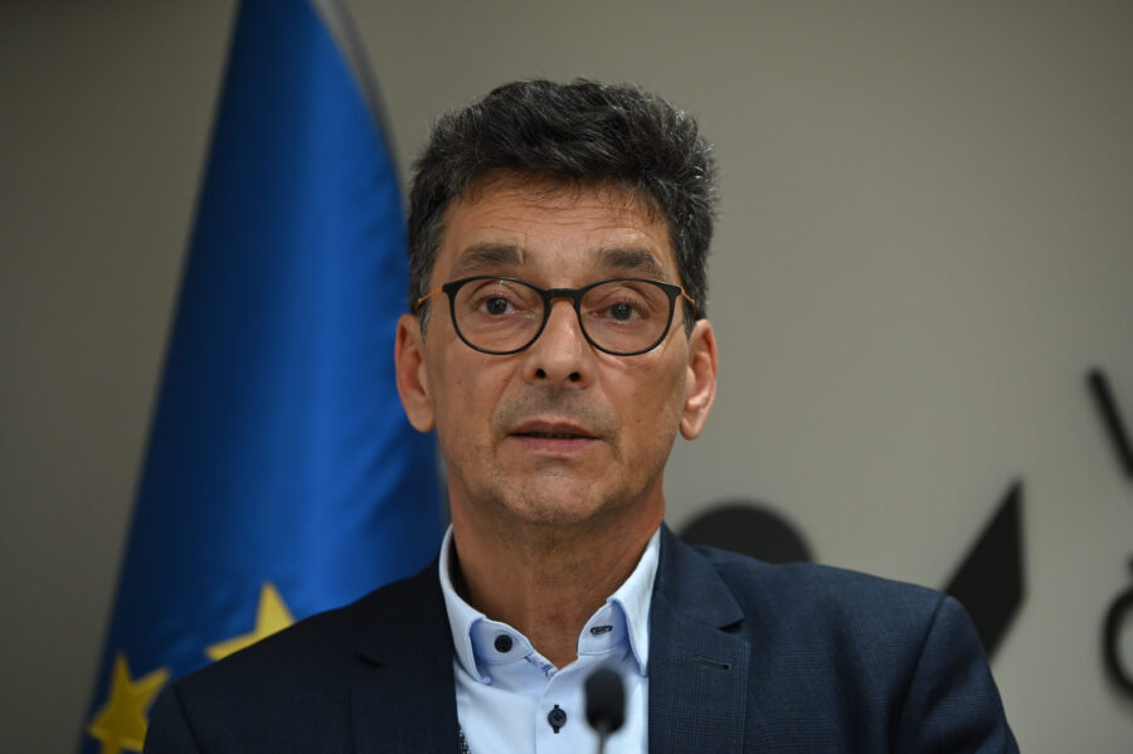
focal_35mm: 200
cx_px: 566
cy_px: 377
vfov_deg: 6.9
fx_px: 6291
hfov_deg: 10.3
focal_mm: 200
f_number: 4
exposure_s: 1/200
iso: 2000
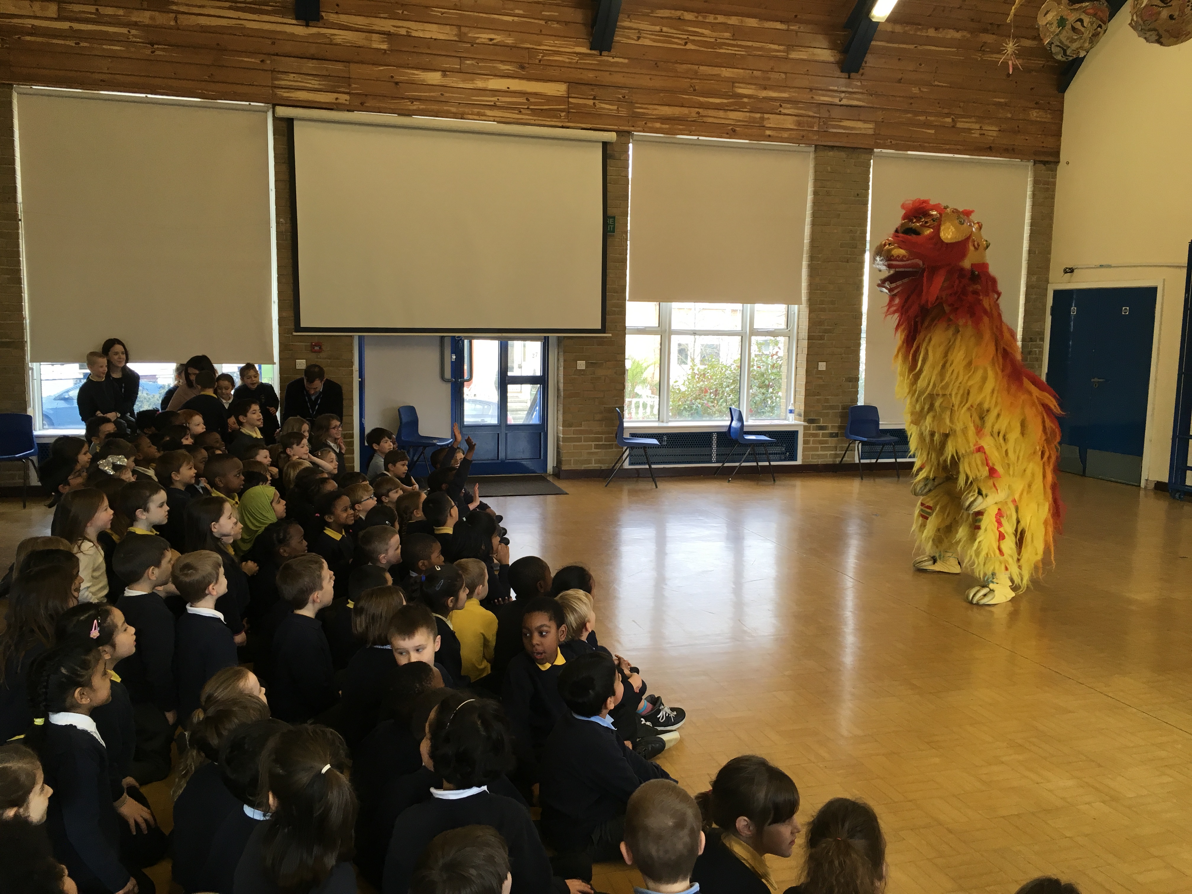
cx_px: 596
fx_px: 999
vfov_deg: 48.2
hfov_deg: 61.7
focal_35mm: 29
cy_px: 447
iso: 25
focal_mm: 4.15
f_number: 2.2
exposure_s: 1/33
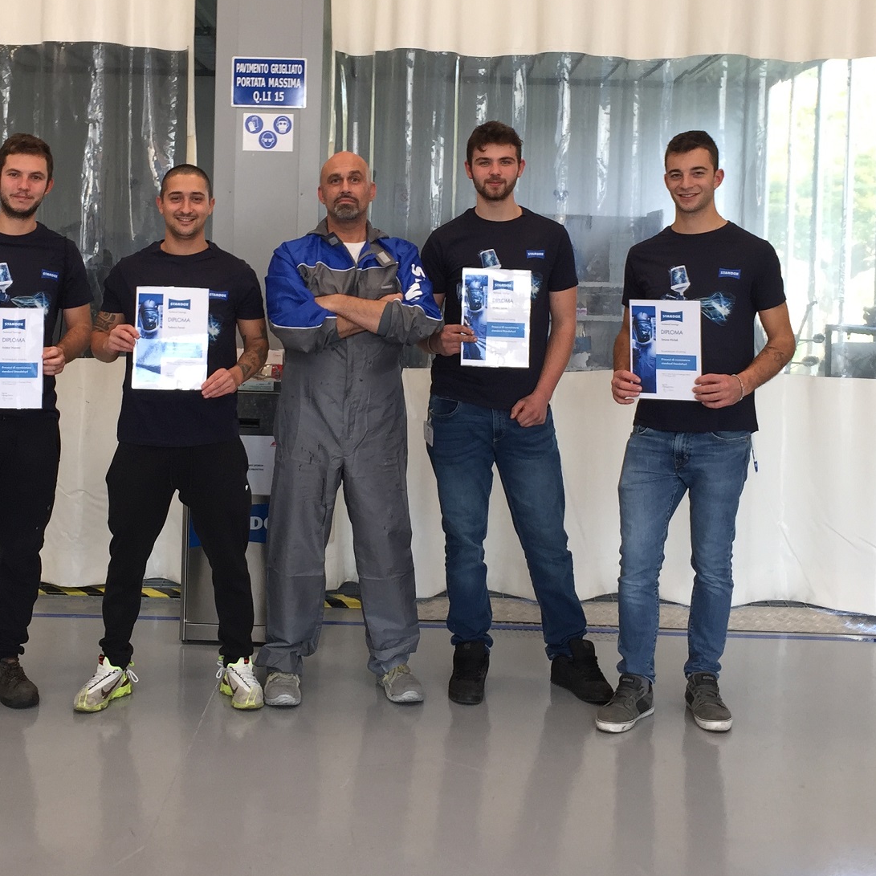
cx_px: 379
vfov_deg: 35.7
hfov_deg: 36.0
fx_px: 1346
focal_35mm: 47
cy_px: 295
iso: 40
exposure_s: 1/50
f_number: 2.2
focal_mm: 4.15
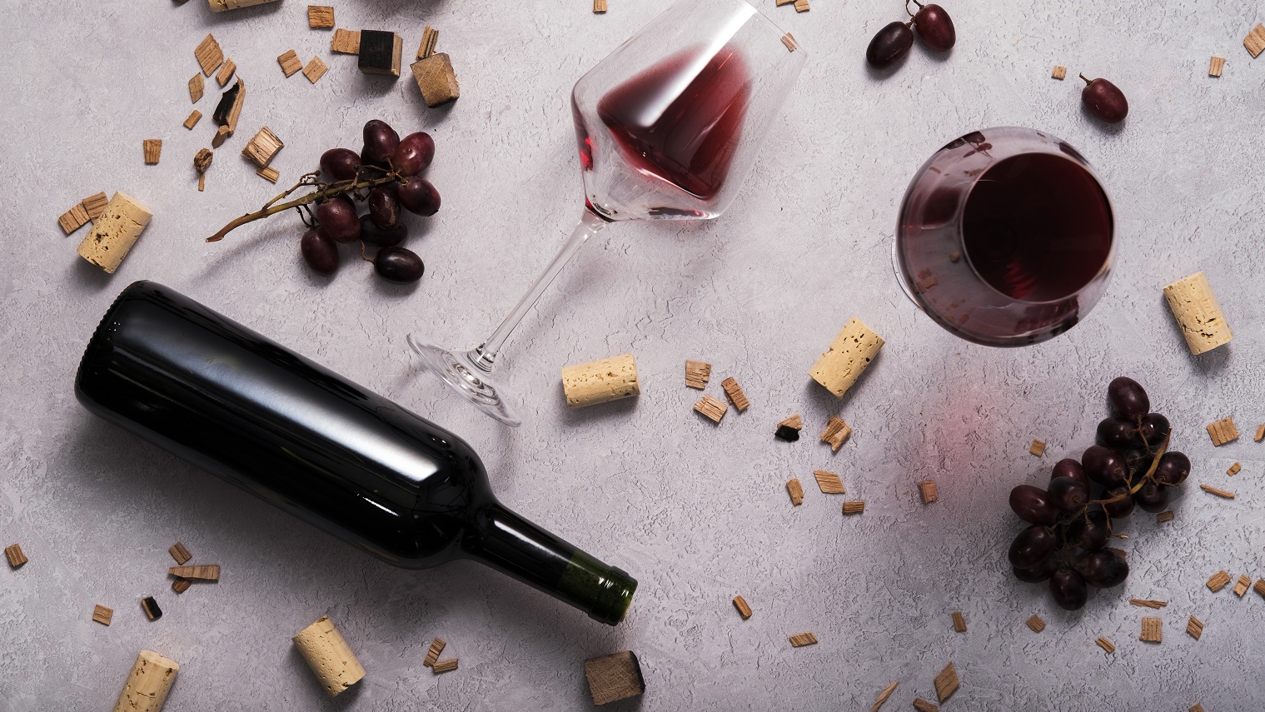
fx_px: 1912
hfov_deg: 36.6
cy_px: 311
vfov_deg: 21.1
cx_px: 640
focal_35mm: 57
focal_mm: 35
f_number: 7.1
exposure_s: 1/180
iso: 125
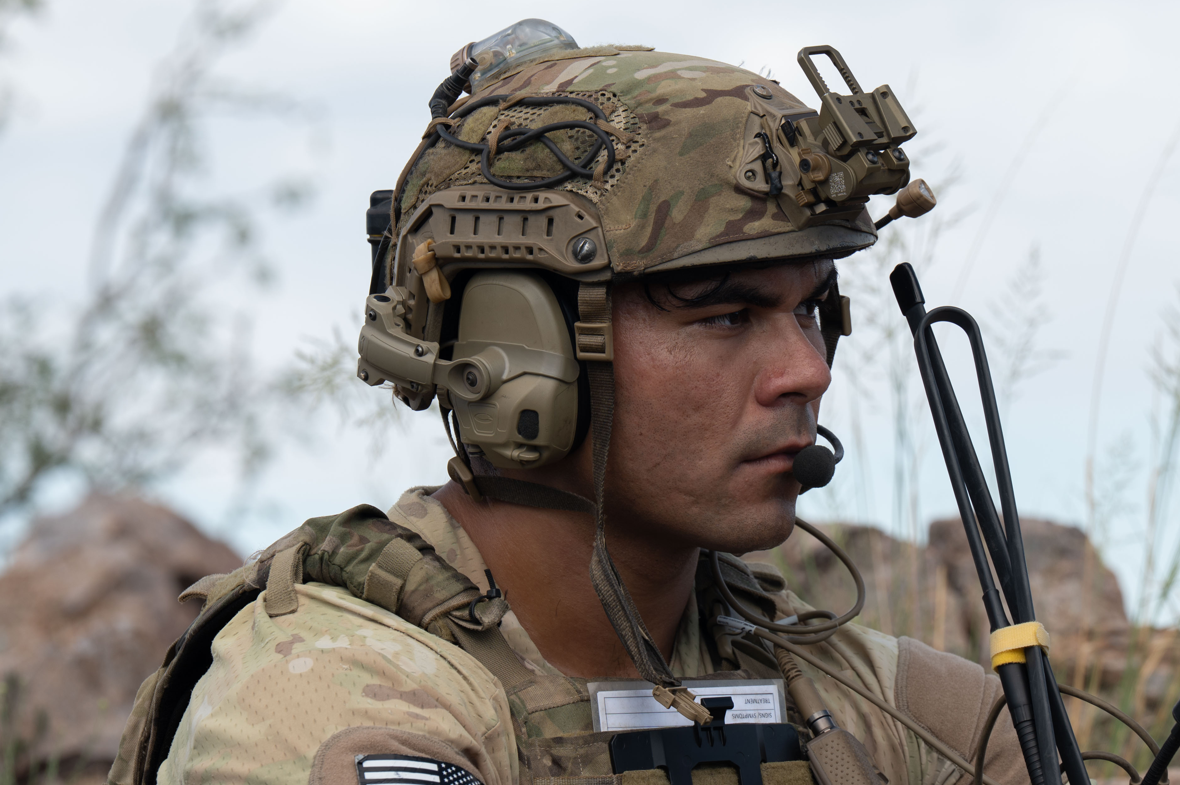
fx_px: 10383
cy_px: 485
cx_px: 863
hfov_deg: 6.5
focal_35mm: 317
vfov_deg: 4.3
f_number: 6.3
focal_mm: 200
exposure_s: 1/320
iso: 100
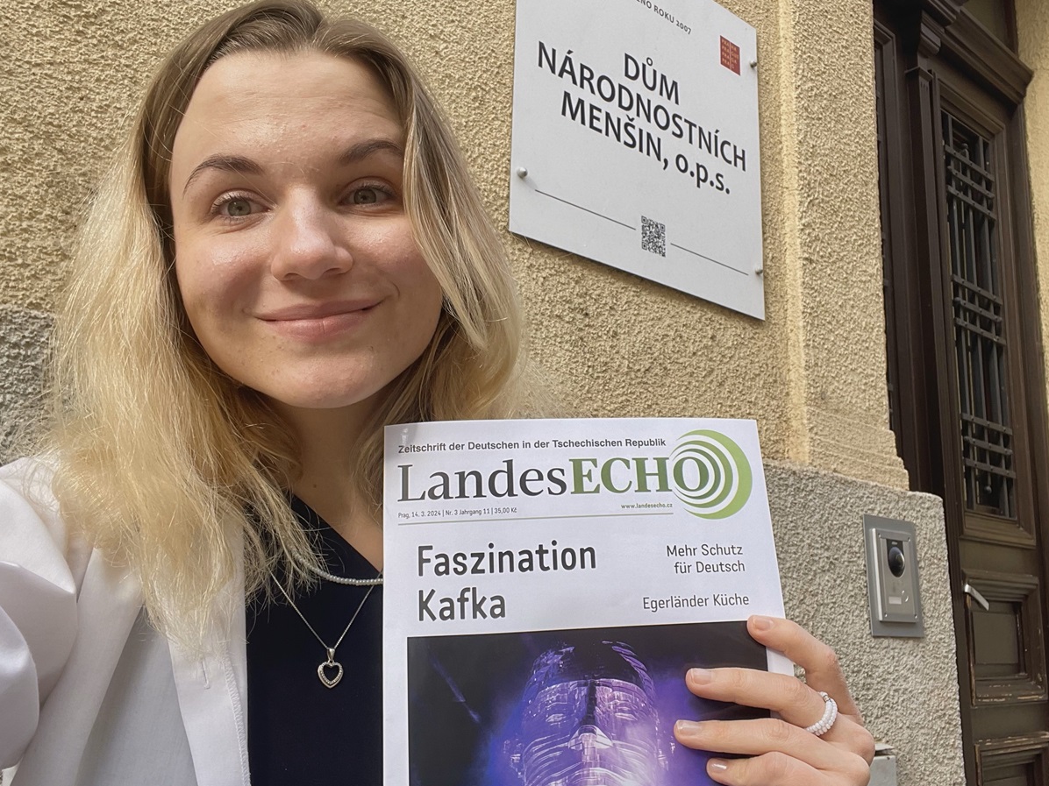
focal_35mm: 31
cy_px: 361
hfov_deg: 58.2
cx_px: 574
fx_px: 939
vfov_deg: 45.4
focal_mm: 2.71
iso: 25
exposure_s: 1/161
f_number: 2.2
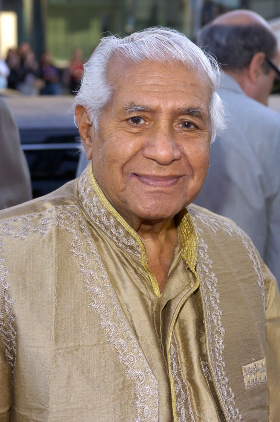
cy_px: 211
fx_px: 1230
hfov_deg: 13.0
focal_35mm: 105
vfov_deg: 19.5
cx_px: 140
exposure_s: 1/100
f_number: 8
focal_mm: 70
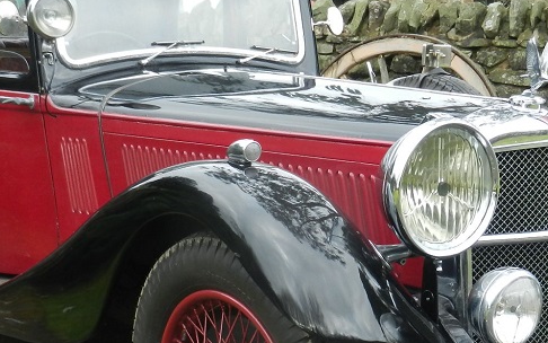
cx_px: 311
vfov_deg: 18.0
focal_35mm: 72
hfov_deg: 28.6
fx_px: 1076
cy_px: 239
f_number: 3.8
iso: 160
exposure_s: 1/100
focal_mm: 5.9
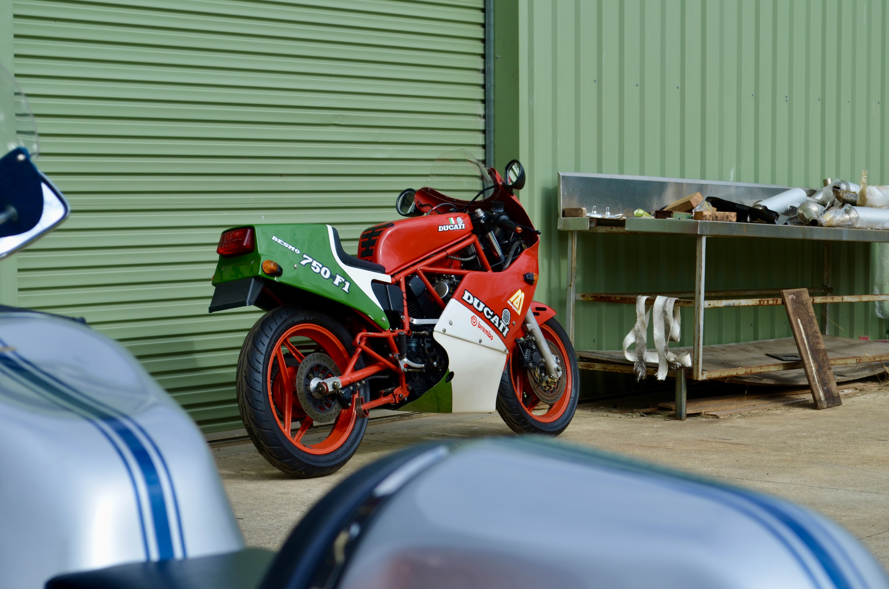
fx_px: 2033
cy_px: 294
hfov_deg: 24.7
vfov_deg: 16.5
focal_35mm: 82
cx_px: 444
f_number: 8
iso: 100
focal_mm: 55
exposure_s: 1/250
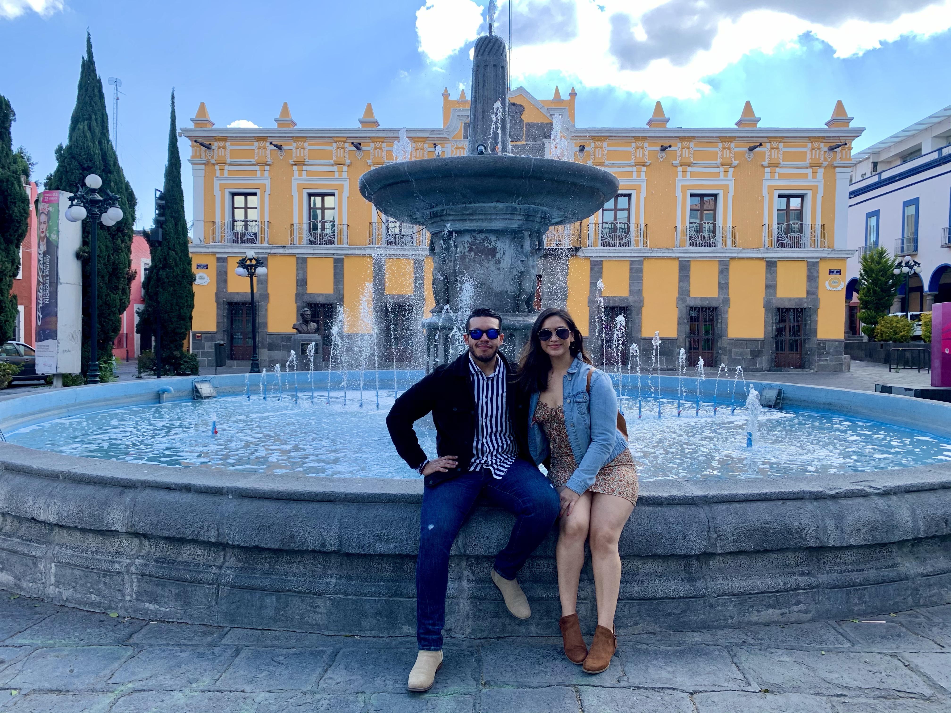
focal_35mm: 26
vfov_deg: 53.1
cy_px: 356
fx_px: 714
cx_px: 476
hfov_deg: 67.3
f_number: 1.8
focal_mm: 4.25
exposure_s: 1/488
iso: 25
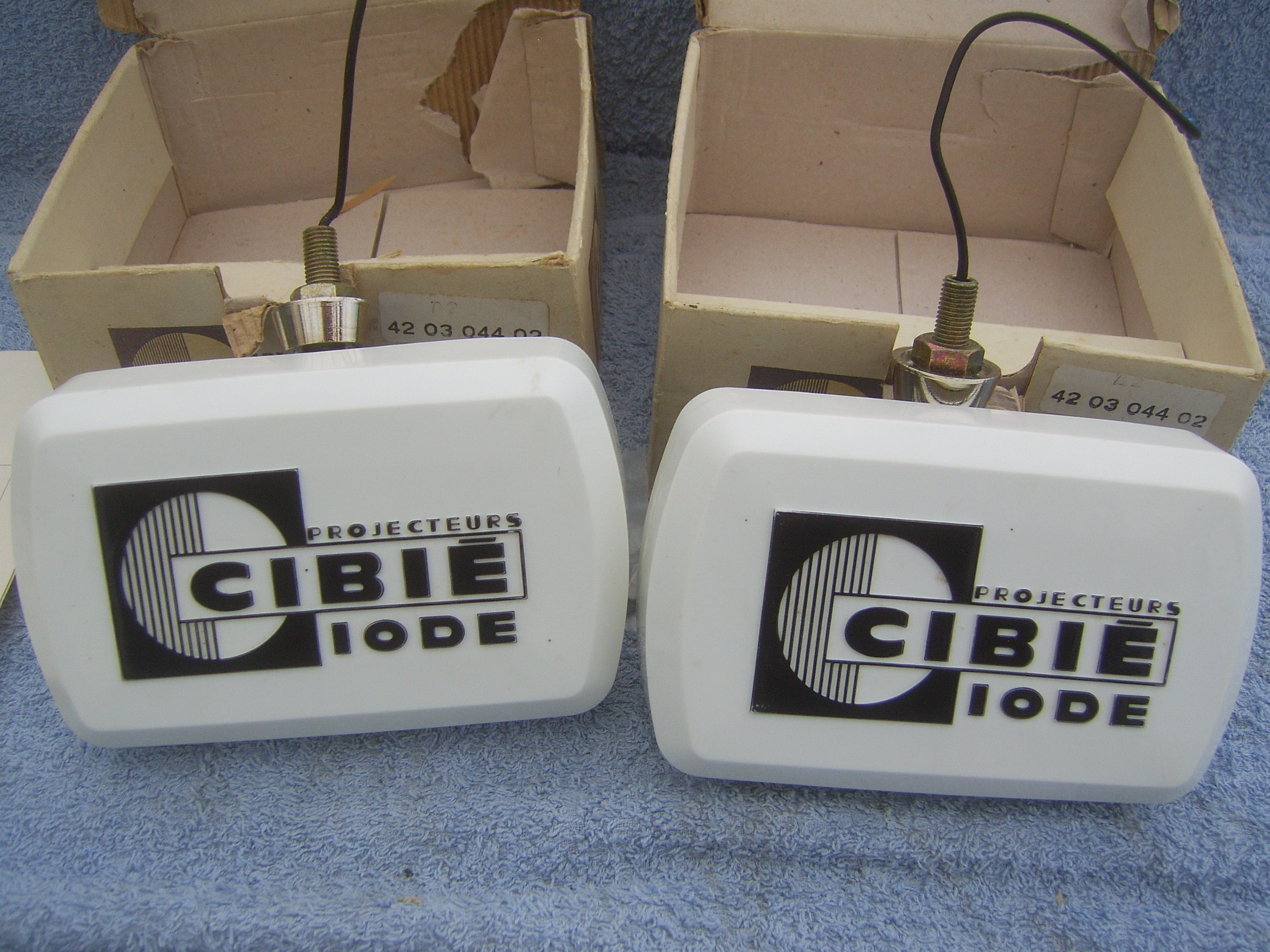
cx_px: 625
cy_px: 482
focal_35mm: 39
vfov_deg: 36.8
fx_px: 1431
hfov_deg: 47.9
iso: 50
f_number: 2.8
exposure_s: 1/80
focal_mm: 7.8
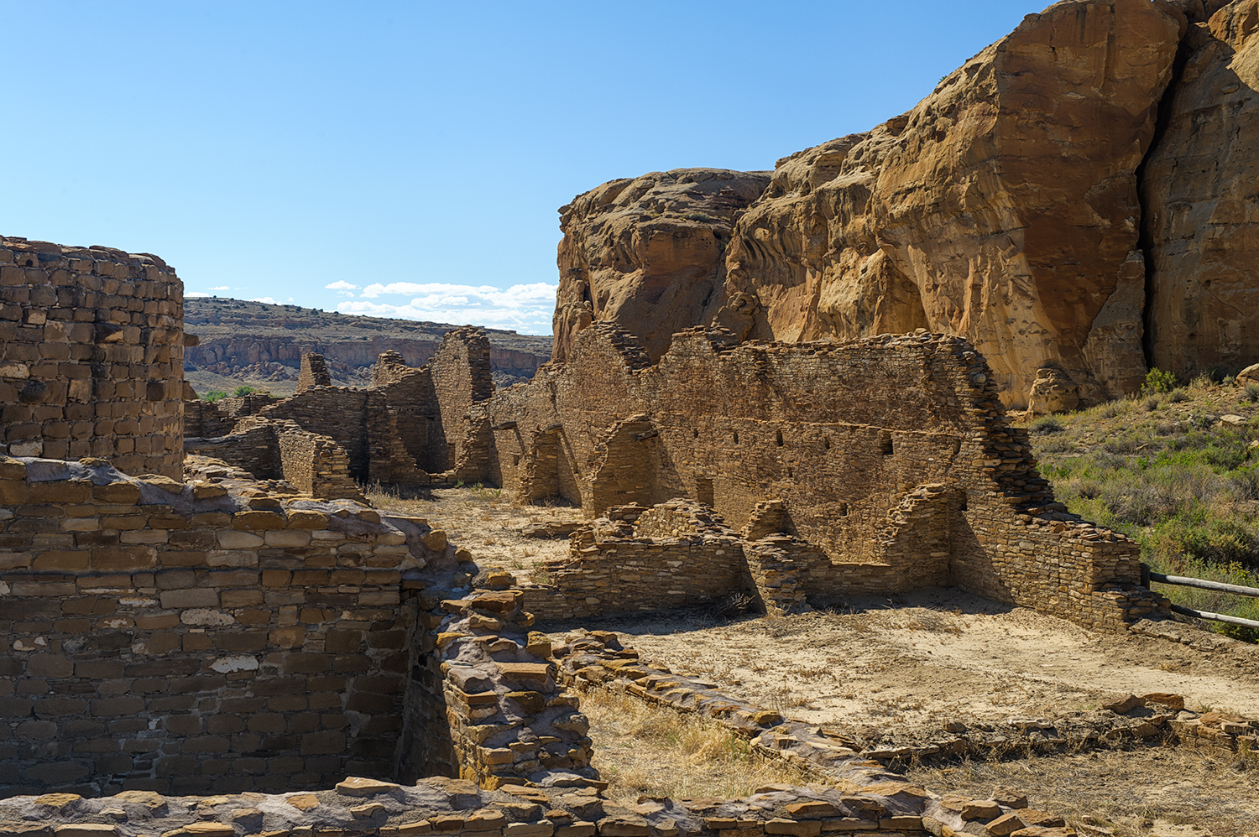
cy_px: 418
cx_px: 630
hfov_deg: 36.3
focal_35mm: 55
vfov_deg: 24.6
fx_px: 1922
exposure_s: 1/100
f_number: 10
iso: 200
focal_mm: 55
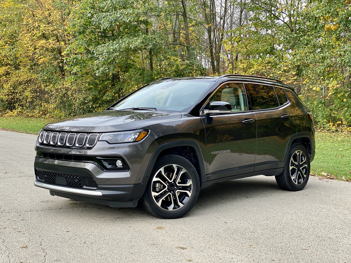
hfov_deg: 36.8
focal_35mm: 52
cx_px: 176
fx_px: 527
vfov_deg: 28.0
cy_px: 132
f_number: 2
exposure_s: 1/223
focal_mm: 6
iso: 20
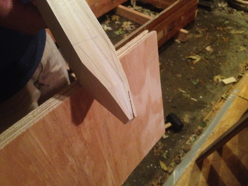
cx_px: 124
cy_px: 93
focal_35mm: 35
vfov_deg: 40.7
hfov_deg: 52.6
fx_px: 251
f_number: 2.4
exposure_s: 1/15
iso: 640
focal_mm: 4.28
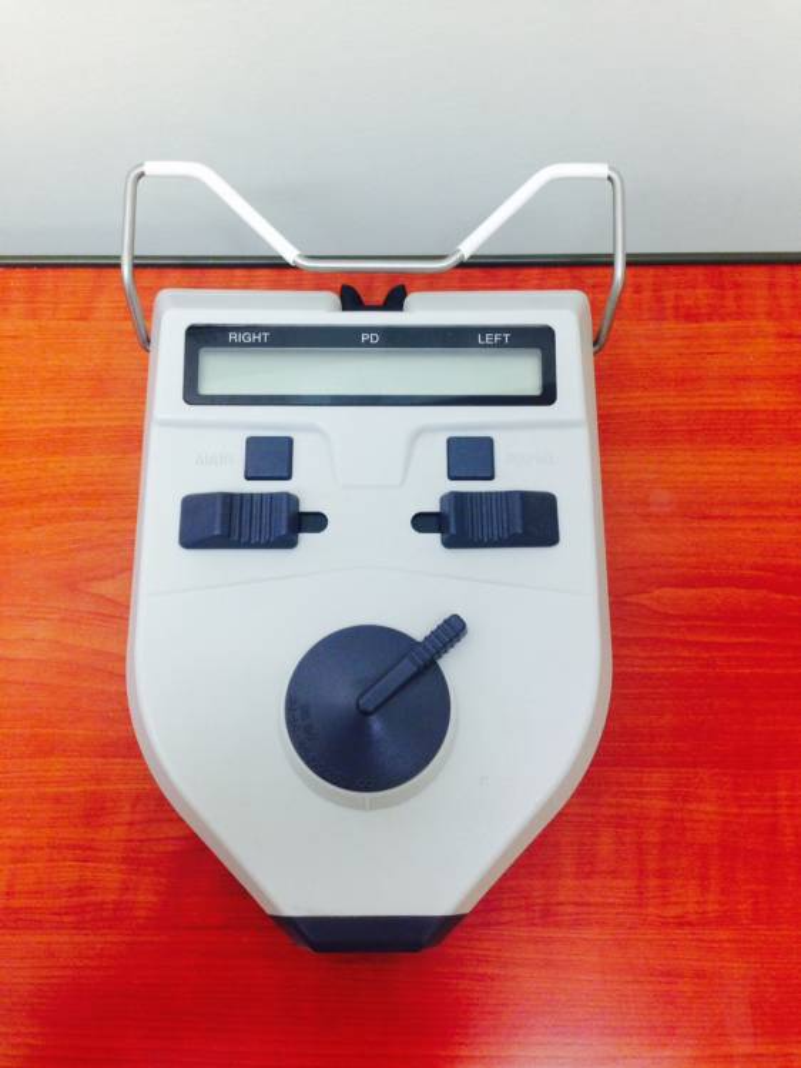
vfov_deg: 55.3
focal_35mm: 33
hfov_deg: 43.0
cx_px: 400
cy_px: 534
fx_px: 1018
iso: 100
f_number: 2.4
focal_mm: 4.12
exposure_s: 1/20
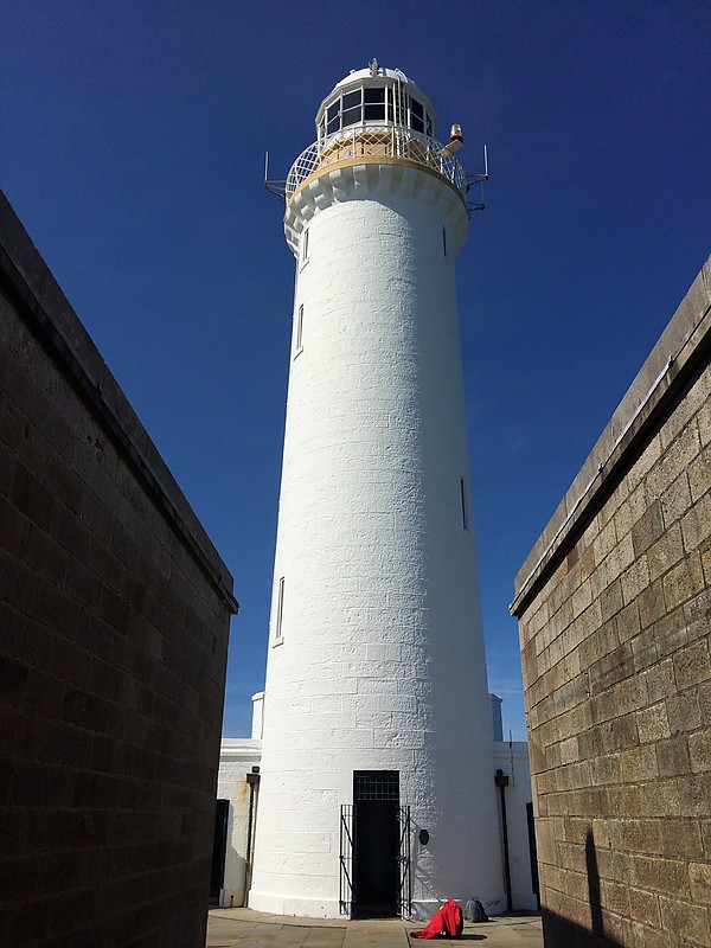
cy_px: 474
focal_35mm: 29
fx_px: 794
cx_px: 356
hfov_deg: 48.2
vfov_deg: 61.7
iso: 40
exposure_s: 1/5882
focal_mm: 4.15
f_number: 2.2
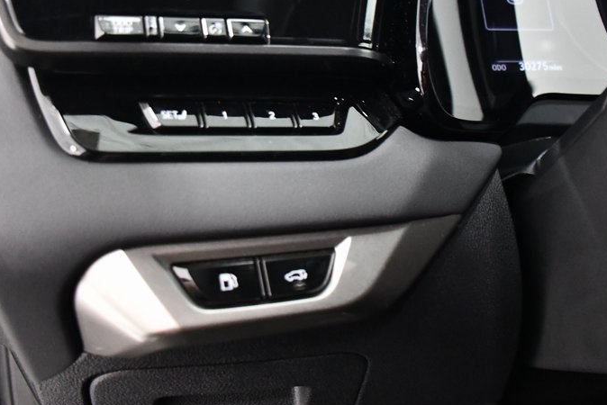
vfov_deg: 32.4
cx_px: 271
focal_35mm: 41
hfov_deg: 47.3
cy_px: 133
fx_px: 692
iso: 5000
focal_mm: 18
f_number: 3.5
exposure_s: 1/60
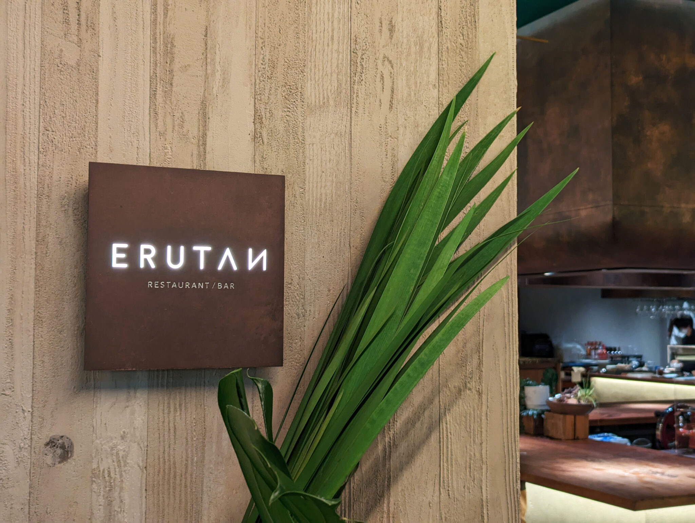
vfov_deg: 30.3
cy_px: 262
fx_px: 965
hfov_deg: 39.6
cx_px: 348
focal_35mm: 48
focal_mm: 6.81
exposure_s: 1/30
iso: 87
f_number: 1.85
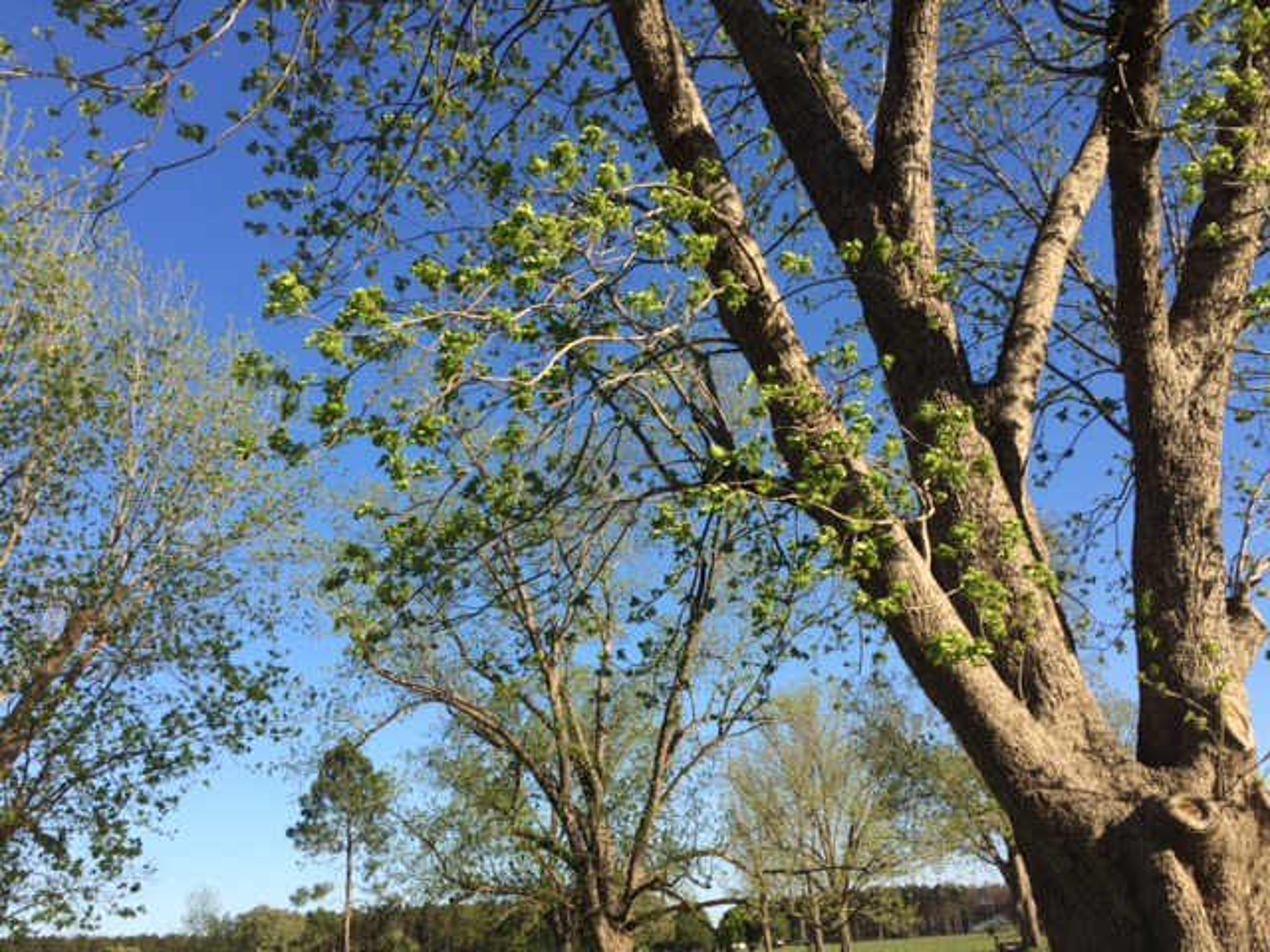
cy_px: 476
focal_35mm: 29
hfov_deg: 61.7
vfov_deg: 48.2
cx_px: 635
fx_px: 1064
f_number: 2.2
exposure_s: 1/1282
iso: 32
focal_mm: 4.15
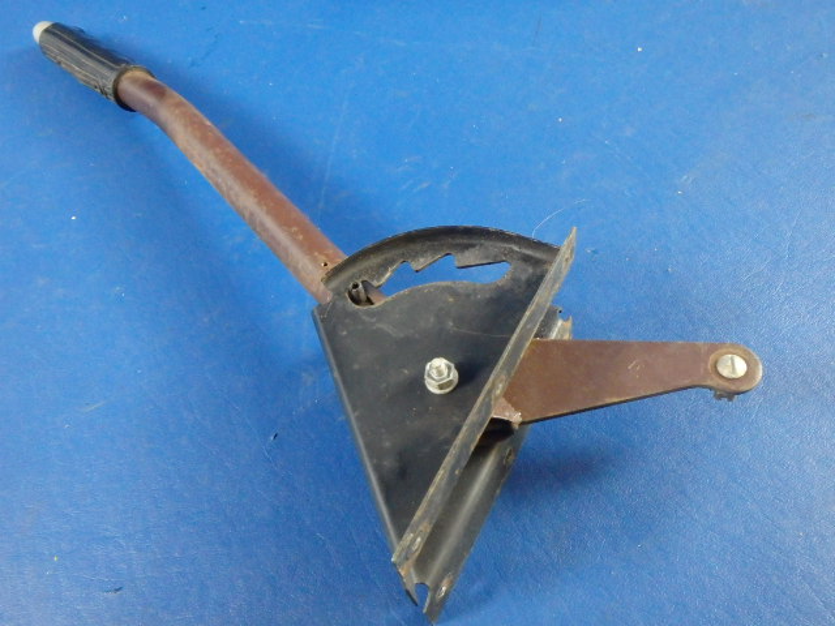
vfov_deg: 49.7
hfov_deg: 63.4
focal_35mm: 28
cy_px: 313
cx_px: 418
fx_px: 675
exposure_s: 1/30
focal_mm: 5
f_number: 3.9
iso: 1600
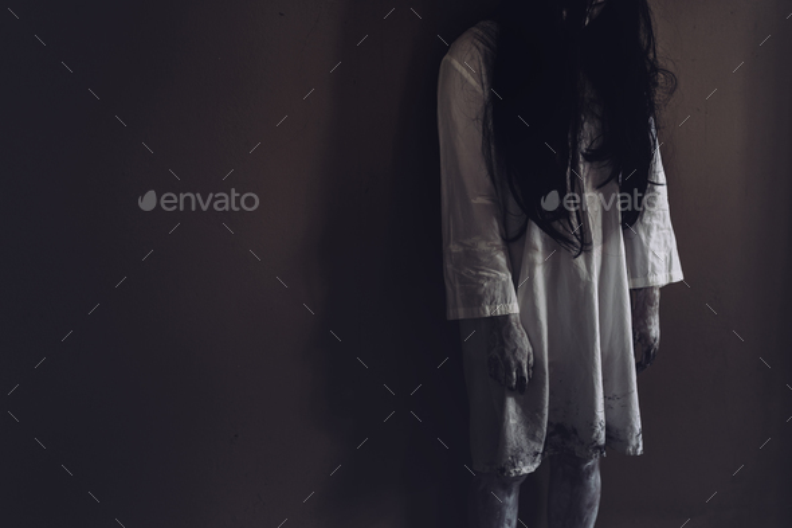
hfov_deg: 36.3
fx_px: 1210
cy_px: 264
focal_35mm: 55
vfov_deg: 24.6
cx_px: 396
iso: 200
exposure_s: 1/60
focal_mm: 55
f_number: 2.8
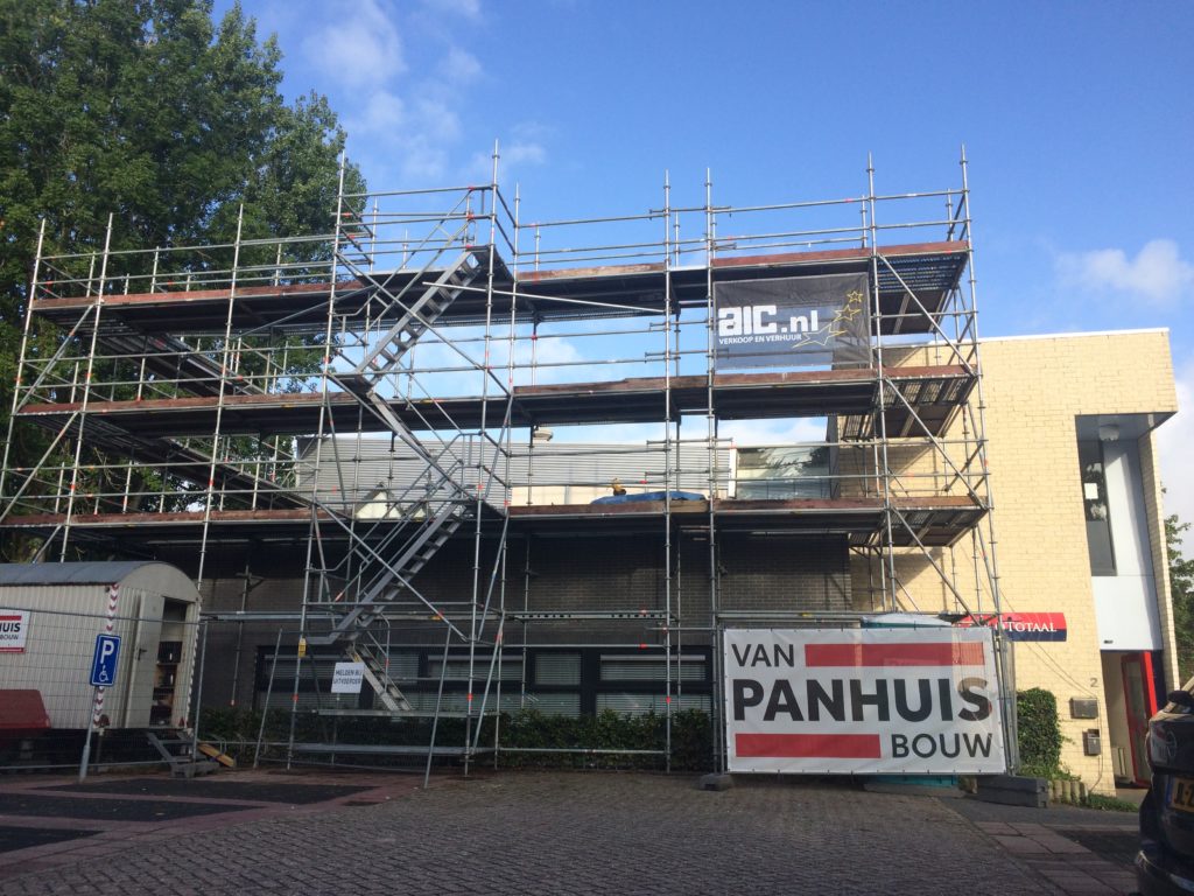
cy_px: 448
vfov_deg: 48.2
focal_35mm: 29
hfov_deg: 61.7
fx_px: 1000
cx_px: 597
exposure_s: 1/1001
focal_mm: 4.15
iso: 32
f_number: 2.2
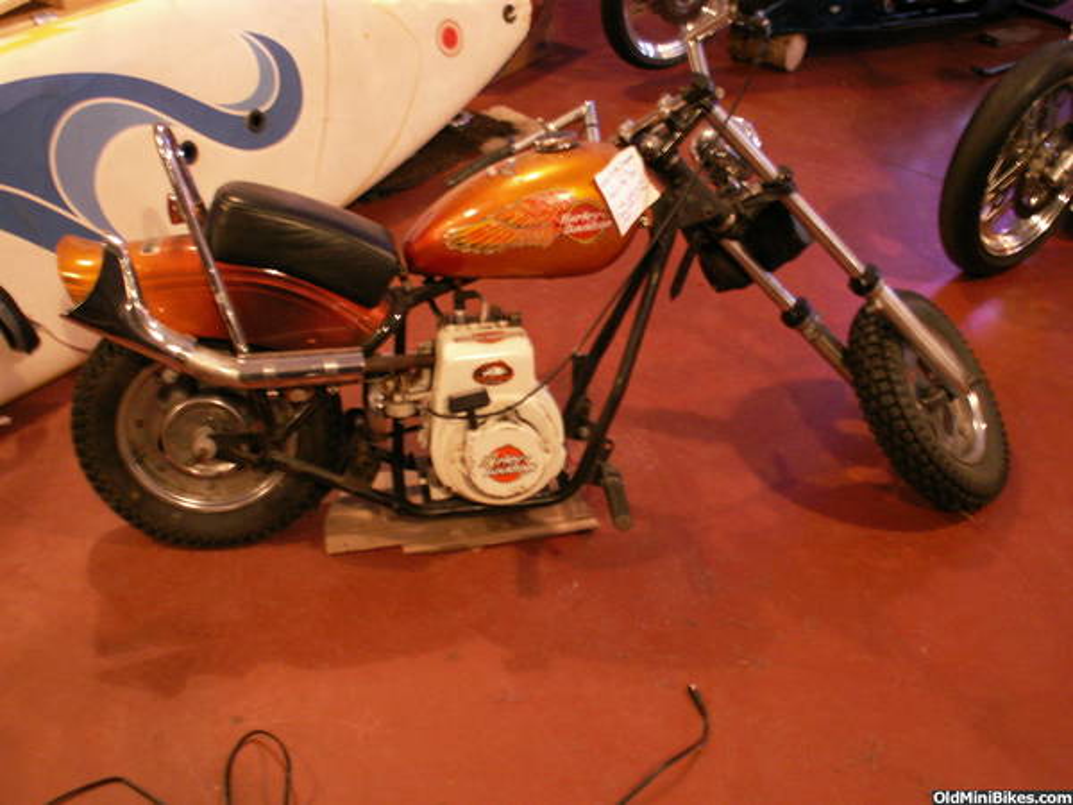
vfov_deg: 40.7
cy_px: 402
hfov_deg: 52.6
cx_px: 536
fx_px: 1085
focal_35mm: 35
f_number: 2.8
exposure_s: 1/3
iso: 160
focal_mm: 5.86
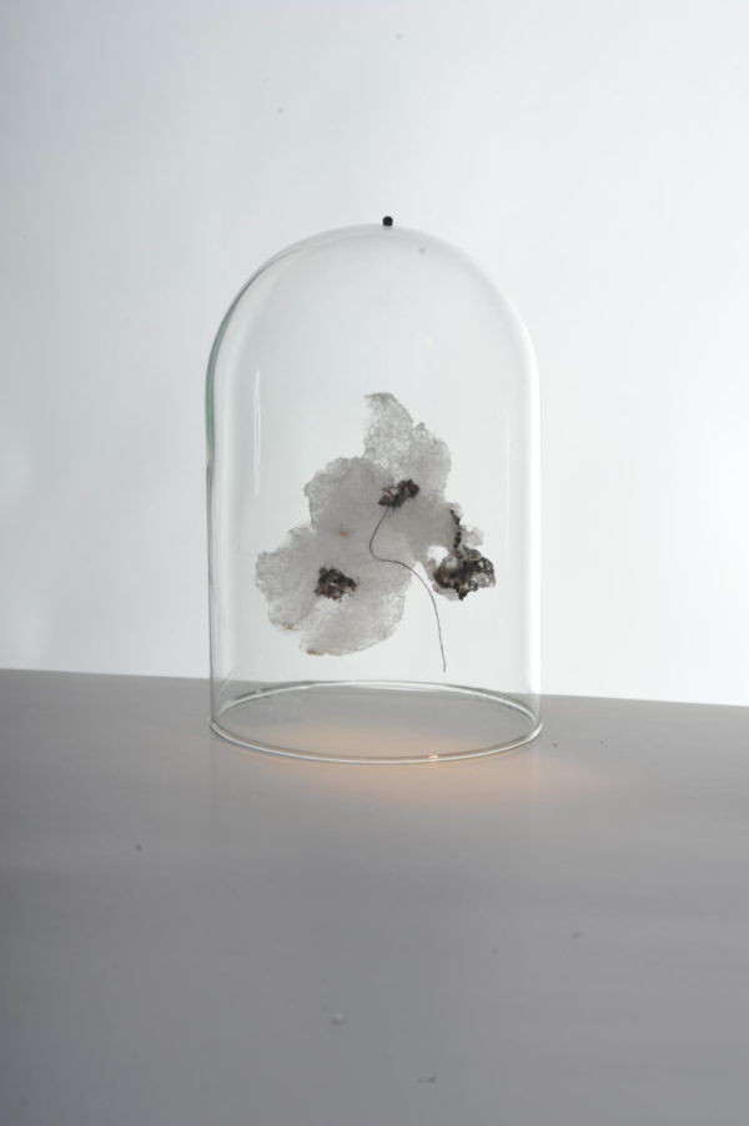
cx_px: 374
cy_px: 563
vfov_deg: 23.9
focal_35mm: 85
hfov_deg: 16.0
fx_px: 2657
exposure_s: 1/250
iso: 200
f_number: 16
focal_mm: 85
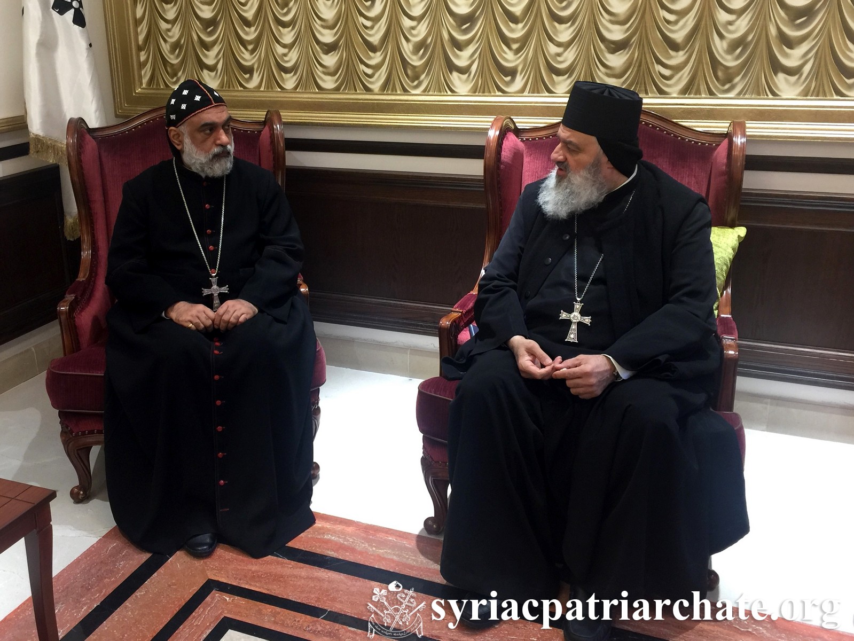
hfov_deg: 61.6
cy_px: 320
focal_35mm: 29
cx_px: 427
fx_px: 716
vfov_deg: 48.2
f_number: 2.2
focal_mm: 4.15
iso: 64
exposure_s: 1/17
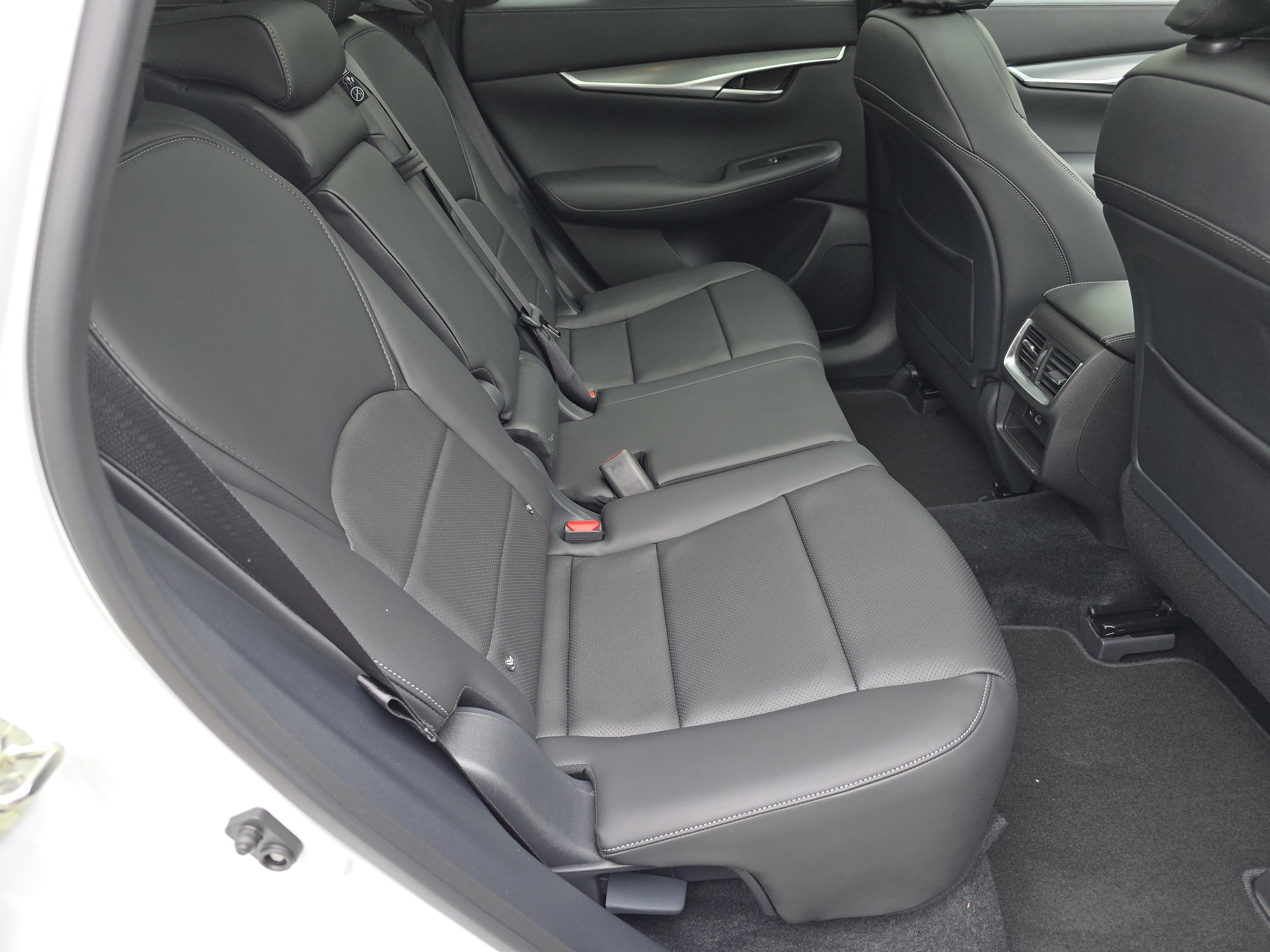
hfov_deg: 73.9
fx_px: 844
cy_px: 476
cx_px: 635
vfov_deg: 58.9
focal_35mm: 23
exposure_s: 1/180
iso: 64
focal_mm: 6.3
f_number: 1.7
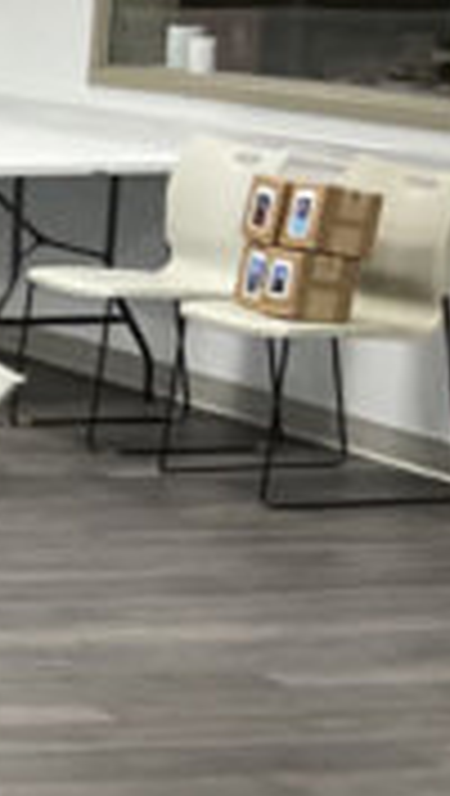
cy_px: 432
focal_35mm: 145
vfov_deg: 14.8
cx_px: -1159
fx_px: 3066
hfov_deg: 7.0
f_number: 1.8
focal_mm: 3
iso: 50
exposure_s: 1/60
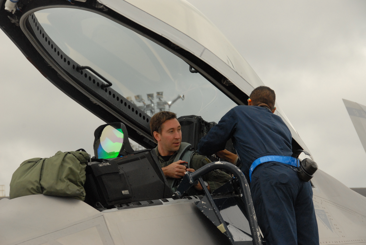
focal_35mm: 142
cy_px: 122
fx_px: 1450
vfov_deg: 9.7
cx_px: 183
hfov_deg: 14.4
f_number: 9
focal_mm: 95
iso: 800
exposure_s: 1/350
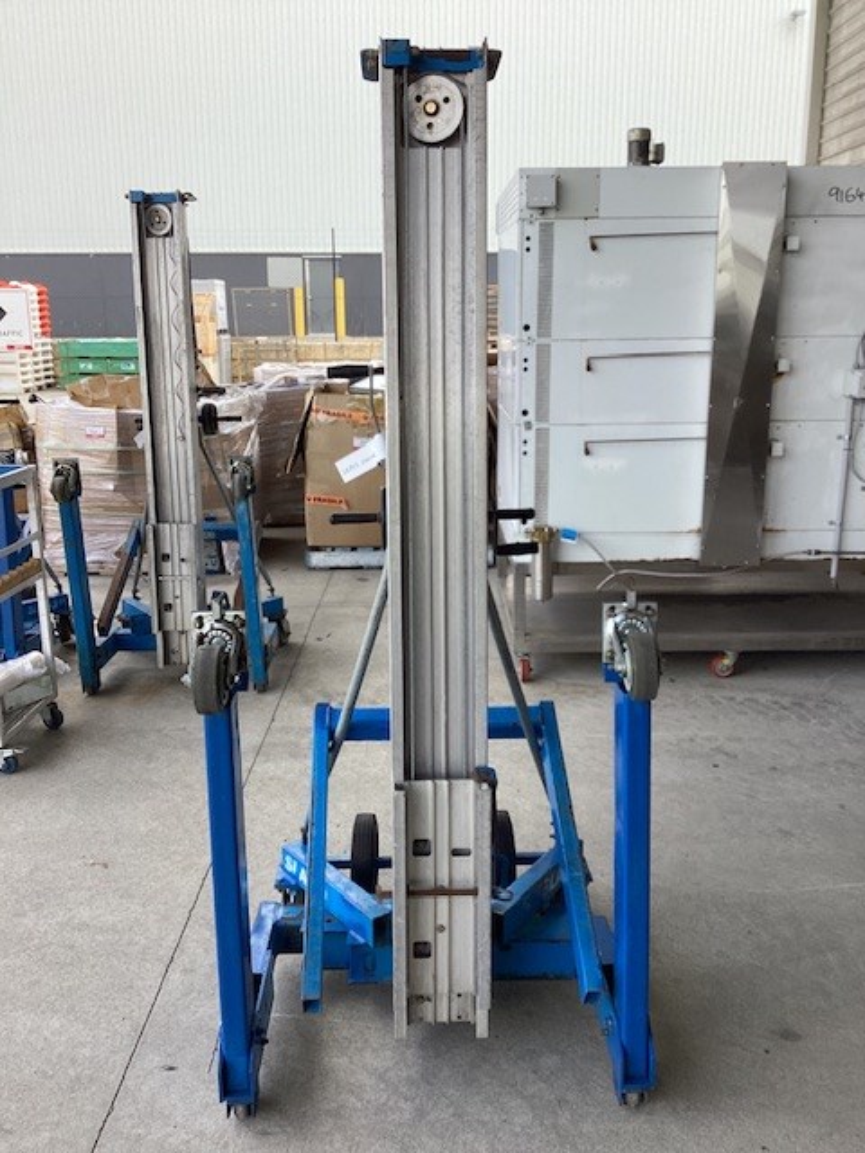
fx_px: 1033
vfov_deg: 58.4
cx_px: 432
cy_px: 576
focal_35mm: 31
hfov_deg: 45.4
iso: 25
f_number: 2.4
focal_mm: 3.3
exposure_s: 1/220
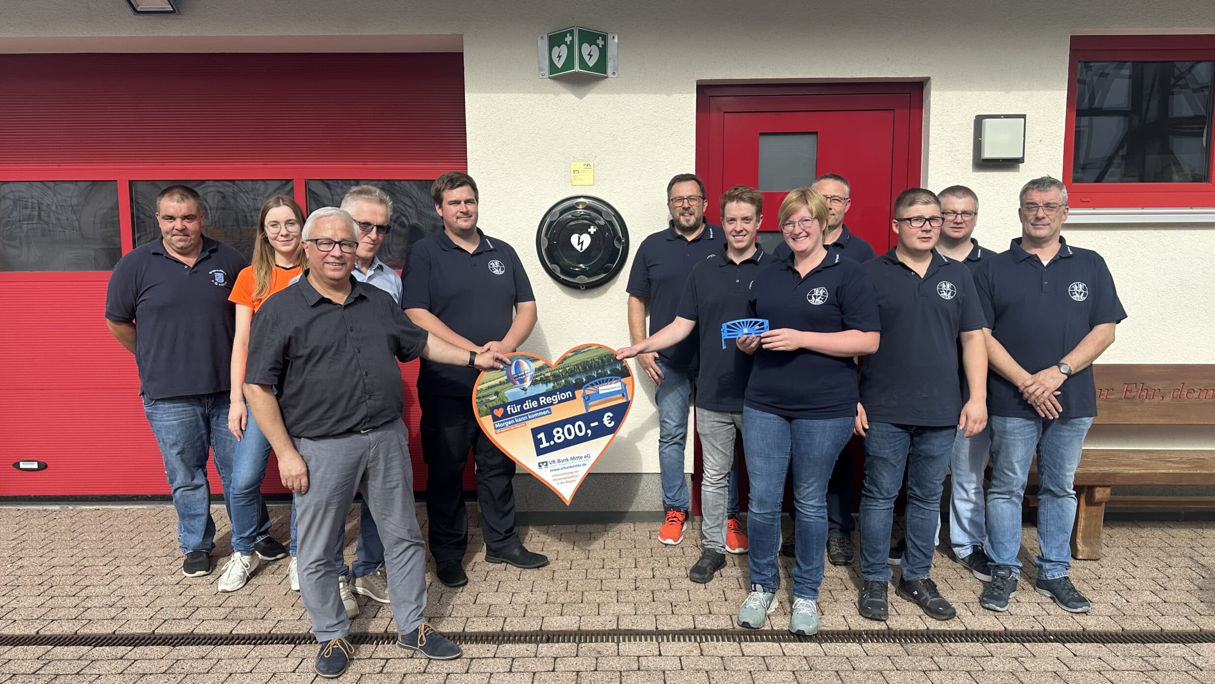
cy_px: 355
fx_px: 870
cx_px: 624
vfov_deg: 42.9
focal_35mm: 27
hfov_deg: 69.8
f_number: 1.78
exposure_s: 1/2110
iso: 80
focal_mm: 6.86
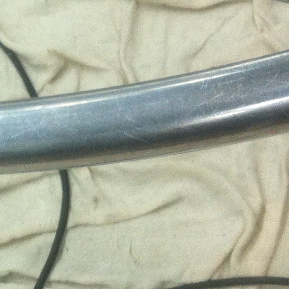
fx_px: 1256
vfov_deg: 13.1
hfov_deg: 12.4
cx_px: -171
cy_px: 181
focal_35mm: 133
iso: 125
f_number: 2.8
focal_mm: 3.85
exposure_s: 1/15
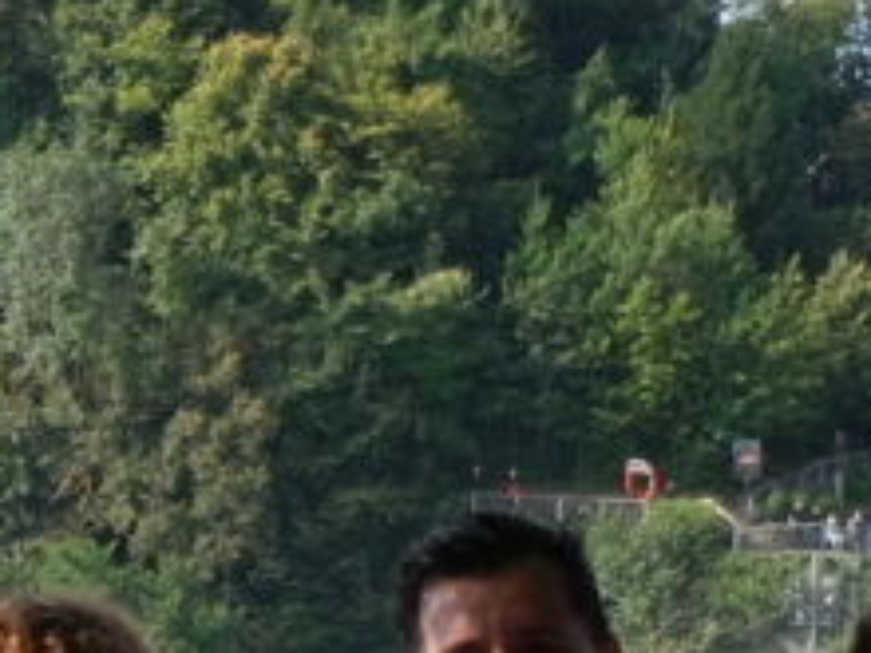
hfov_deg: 10.8
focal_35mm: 181
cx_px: -20
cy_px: 689
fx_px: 4554
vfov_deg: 8.2
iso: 100
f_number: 2.8
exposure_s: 1/800
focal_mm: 18
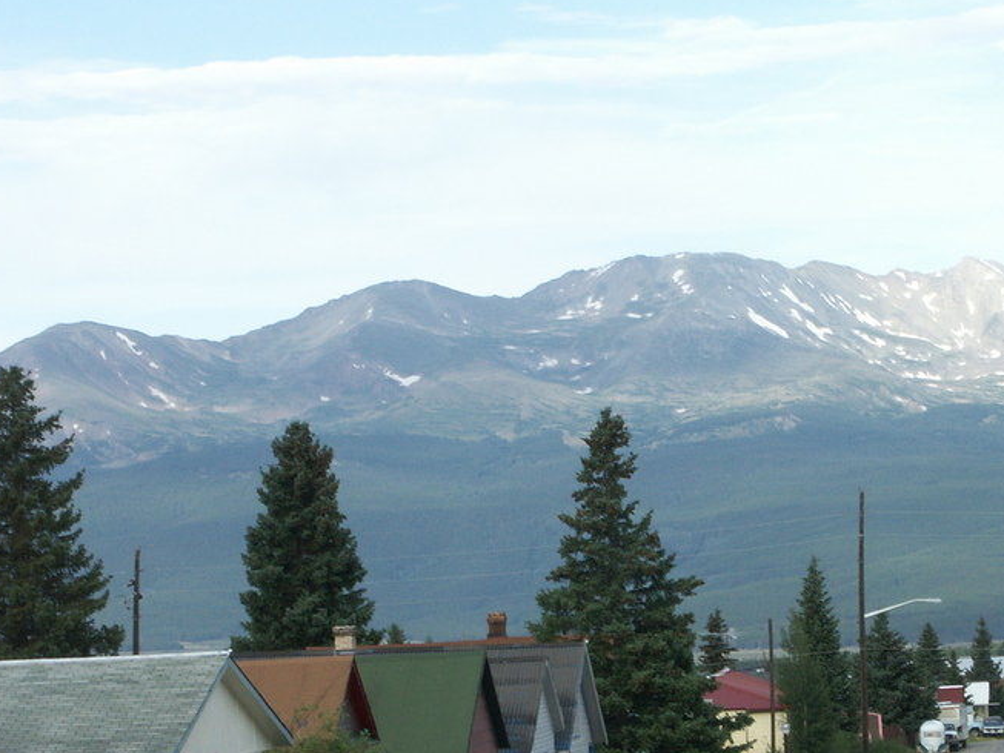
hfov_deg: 13.7
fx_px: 4177
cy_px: 544
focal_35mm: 144
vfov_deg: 10.3
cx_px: 621
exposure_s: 1/250
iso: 100
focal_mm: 24.19
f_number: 7.1
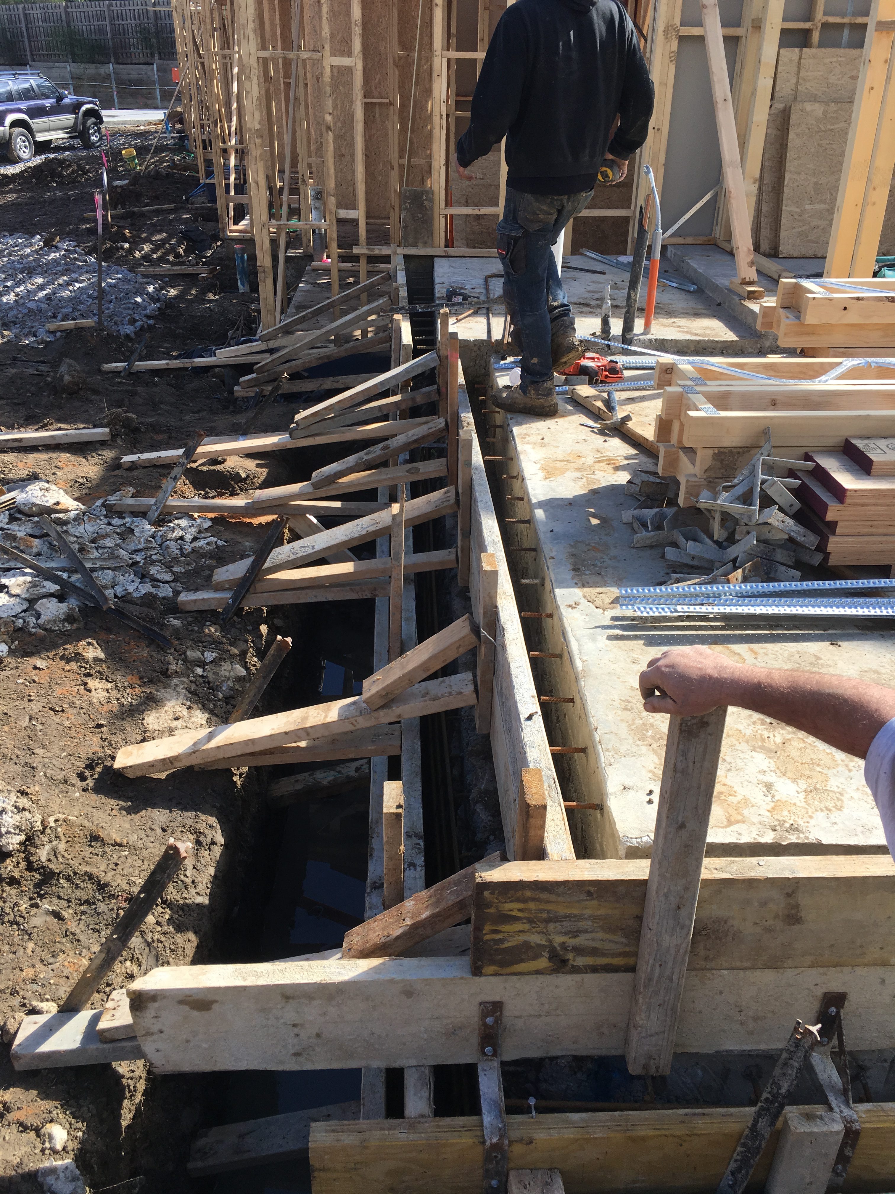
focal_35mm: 29
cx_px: 448
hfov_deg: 48.2
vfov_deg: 61.7
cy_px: 597
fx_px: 1000
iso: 25
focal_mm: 4.15
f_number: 2.2
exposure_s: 1/718
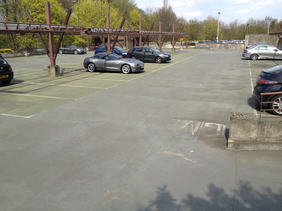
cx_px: 141
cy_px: 106
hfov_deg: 52.6
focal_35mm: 35
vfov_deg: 40.7
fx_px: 285
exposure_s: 1/890
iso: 50
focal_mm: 4.28
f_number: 2.4
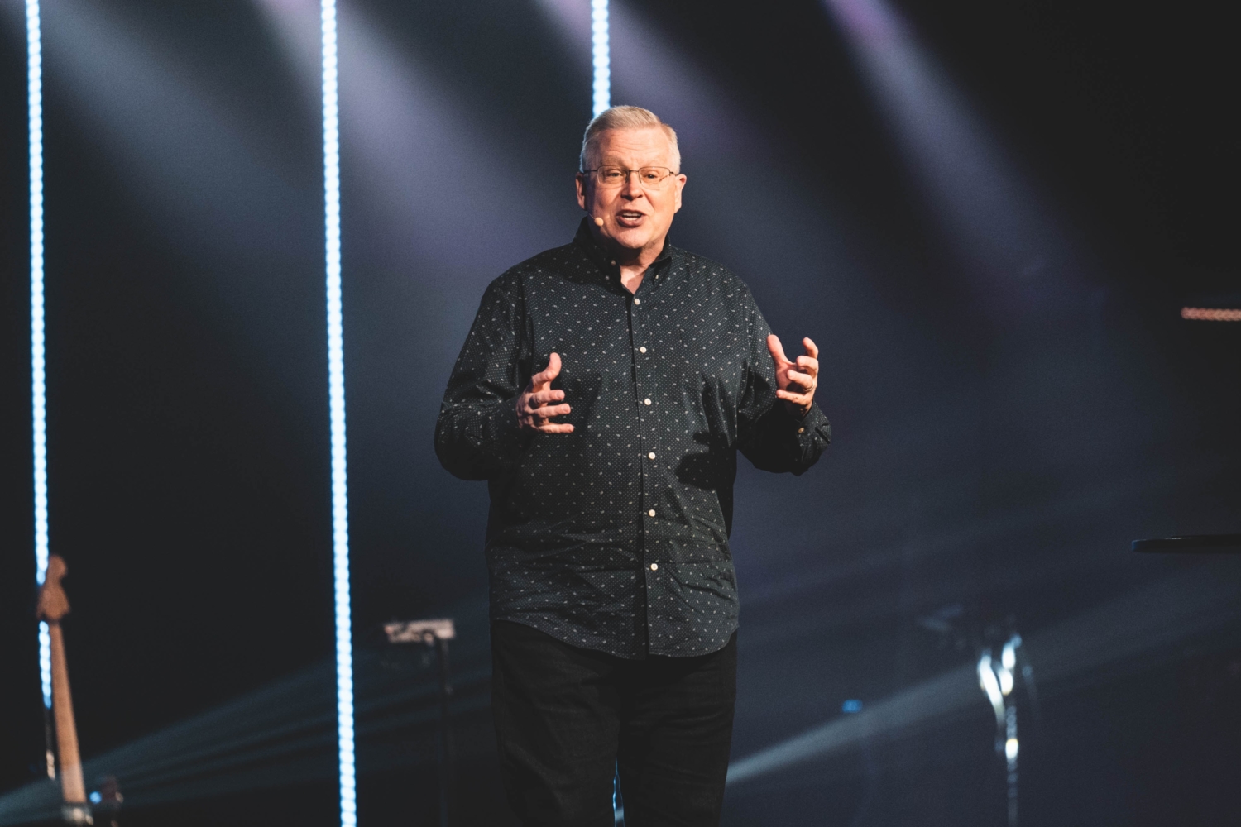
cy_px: 414
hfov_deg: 6.9
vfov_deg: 4.6
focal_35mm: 300
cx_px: 620
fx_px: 10341
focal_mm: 200
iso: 1250
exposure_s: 1/320
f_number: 2.8
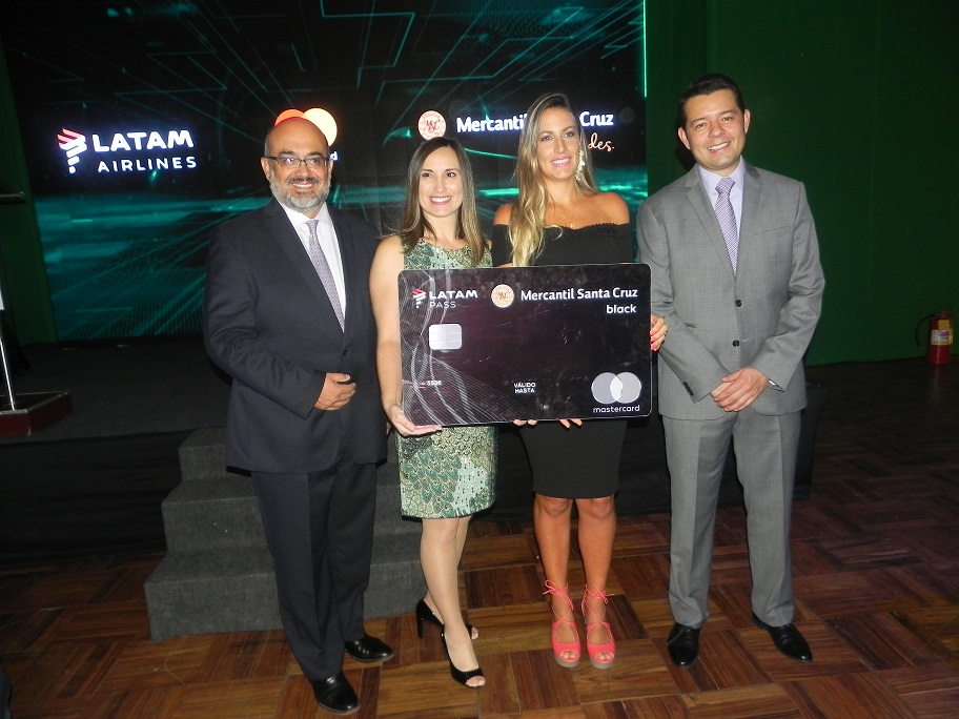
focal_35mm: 26
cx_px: 480
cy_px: 360
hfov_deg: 67.3
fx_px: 720
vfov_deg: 53.1
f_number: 2.8
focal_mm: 4.6
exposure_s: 1/30
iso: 200
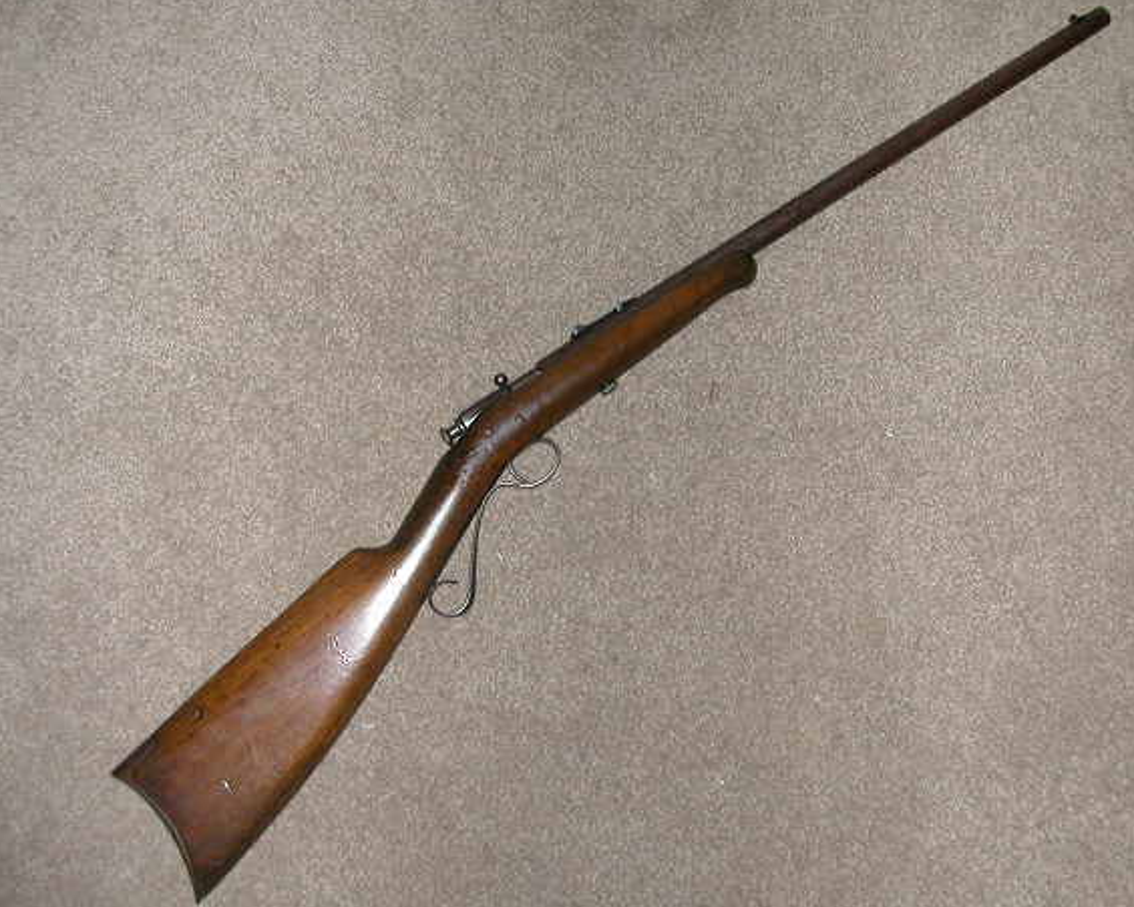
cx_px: 627
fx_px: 1376
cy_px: 440
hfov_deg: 44.7
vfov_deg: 36.5
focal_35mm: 41
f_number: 2.7
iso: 100
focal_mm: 5.6
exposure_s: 1/59.9
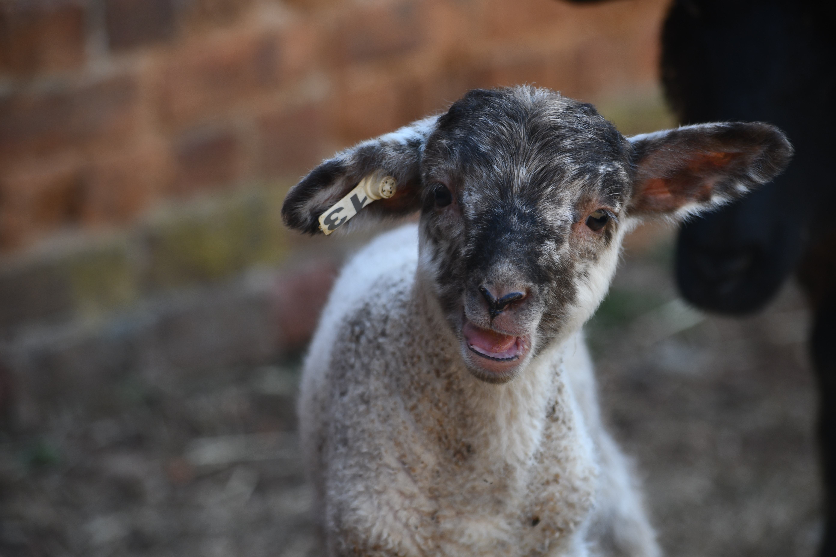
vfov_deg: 7.3
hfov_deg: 11.0
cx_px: 418
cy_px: 278
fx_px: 4342
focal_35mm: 187
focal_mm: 125
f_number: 5.6
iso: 200
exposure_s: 1/250
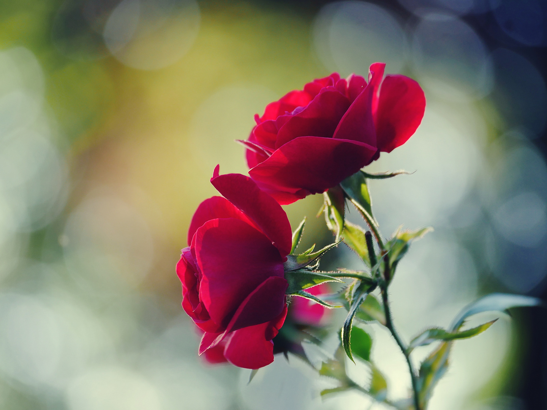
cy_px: 205
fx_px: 3160
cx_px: 274
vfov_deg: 7.4
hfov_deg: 9.9
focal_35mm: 200
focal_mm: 100
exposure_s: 1/250
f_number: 2.8
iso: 200
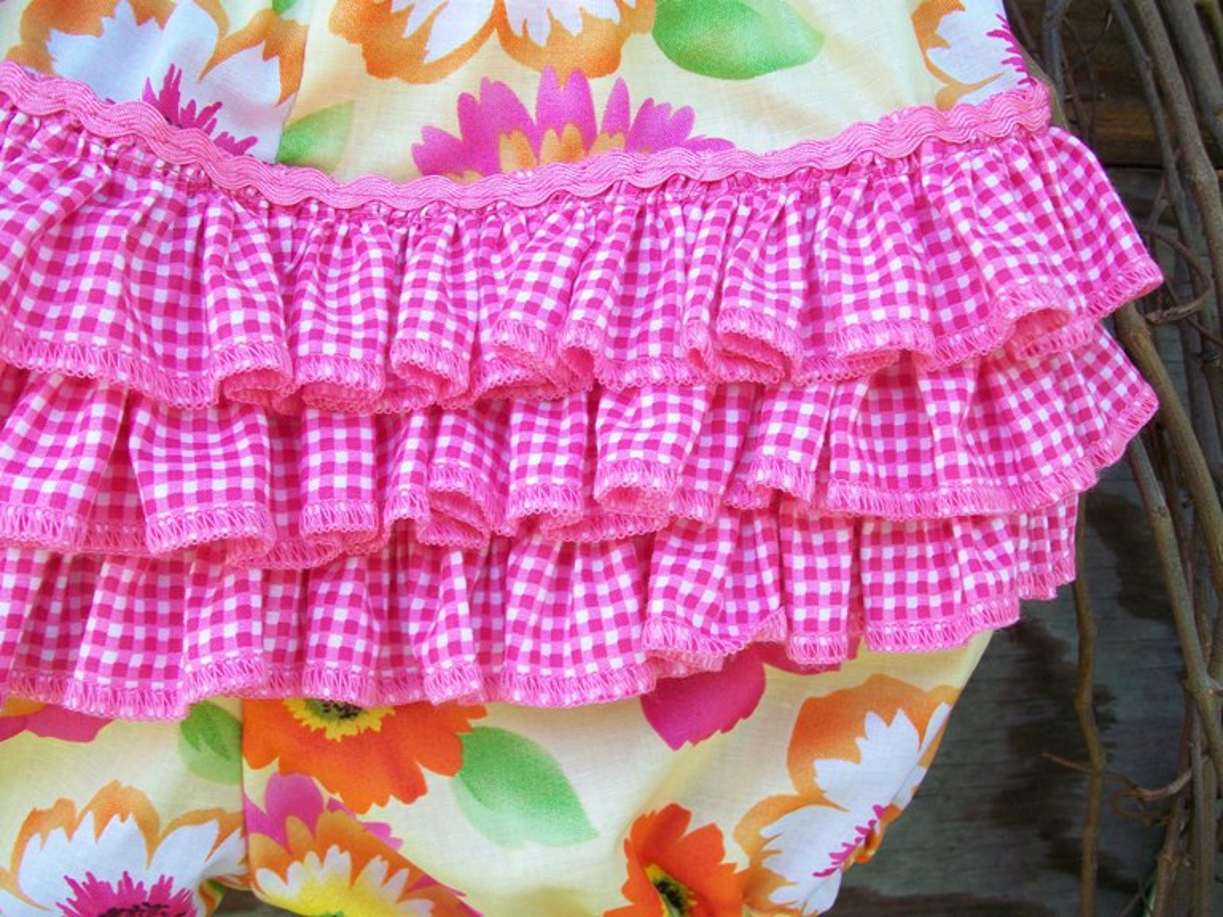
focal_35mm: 32
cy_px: 458
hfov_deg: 56.8
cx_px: 612
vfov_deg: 44.2
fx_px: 1131
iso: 64
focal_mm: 5.7
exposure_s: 1/125
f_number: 2.8
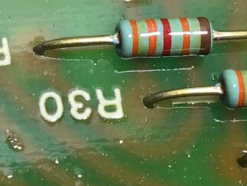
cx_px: -55
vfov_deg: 8.0
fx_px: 1314
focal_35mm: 184
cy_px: -21
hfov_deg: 10.5
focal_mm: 3.3
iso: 25
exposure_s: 1/60
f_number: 2.4
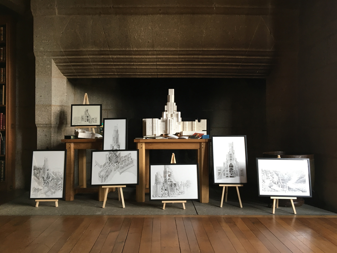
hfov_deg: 61.7
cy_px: 126
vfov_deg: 48.2
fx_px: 282
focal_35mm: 29
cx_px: 168
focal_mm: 4.15
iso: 80
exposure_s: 1/33
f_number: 2.2
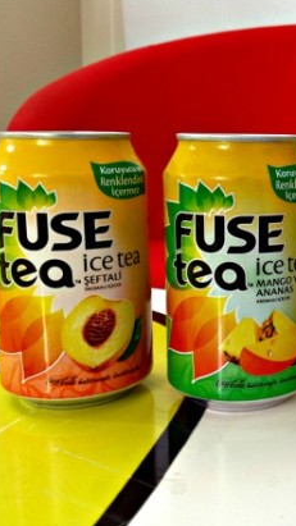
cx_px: 314
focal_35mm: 52
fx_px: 726
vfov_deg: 39.9
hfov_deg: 22.0
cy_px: 260
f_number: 2.4
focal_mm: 4.28
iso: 100
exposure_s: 1/20
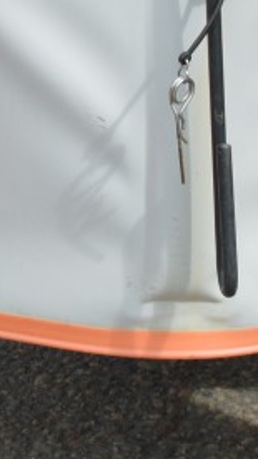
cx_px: 280
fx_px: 2253
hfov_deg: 6.5
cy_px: -358
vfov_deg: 10.9
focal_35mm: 185
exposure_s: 1/250
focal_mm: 20
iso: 100
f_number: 8
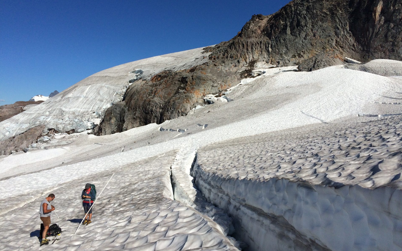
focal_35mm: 31
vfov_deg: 40.6
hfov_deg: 61.2
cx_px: 202
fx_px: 340
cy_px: 113
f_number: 2.2
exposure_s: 1/5882
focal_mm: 4.15
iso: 40
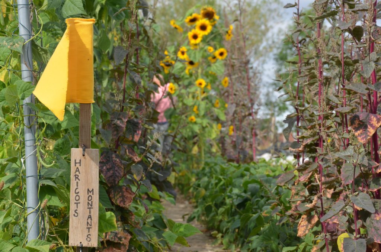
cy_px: 126
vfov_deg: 12.1
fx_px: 1188
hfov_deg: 18.2
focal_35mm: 112
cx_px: 190
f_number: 8
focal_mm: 75
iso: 200
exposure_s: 1/250
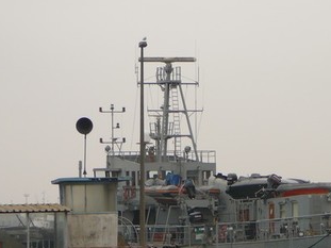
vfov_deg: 7.2
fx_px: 1969
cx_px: 220
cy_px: 162
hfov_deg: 9.6
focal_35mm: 206
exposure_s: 1/60
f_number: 3.9
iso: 80
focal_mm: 19
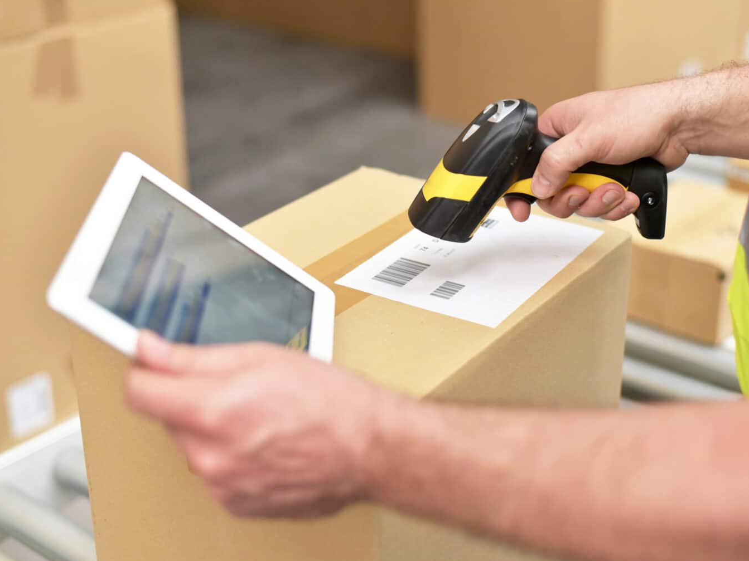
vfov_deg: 26.6
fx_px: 1190
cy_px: 283
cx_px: 418
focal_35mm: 55
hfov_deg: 34.9
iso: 2000
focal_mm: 50
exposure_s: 1/1250
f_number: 2.8
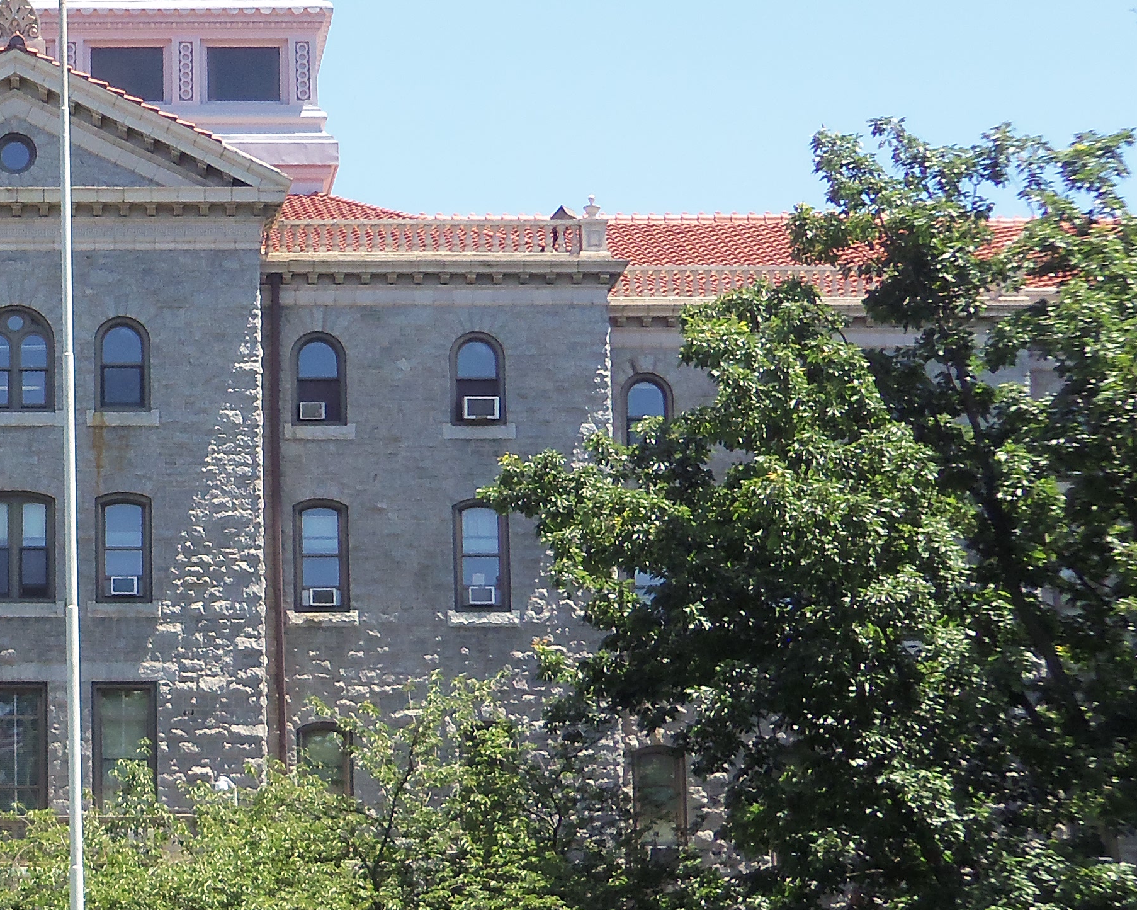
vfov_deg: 12.6
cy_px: 473
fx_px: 4106
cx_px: -8
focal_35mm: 122
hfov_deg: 15.5
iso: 64
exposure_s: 1/200
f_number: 4.6
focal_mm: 8.7
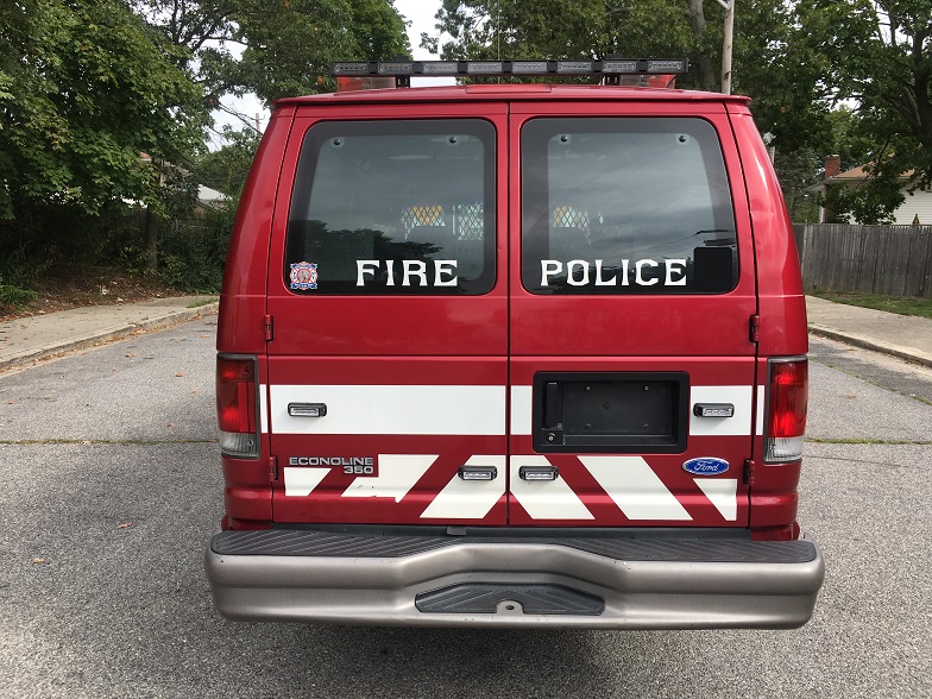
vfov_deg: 48.2
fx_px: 781
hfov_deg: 61.7
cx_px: 466
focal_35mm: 29
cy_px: 350
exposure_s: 1/686
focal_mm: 4.15
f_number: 2.2
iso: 25
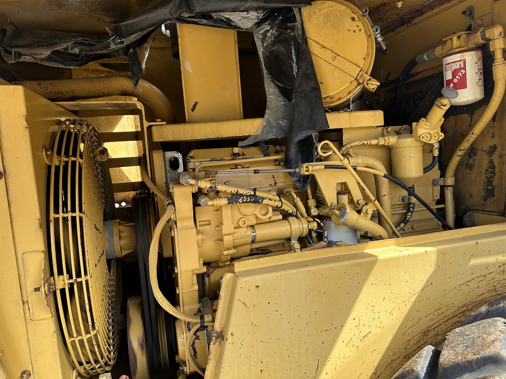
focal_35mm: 24
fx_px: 351
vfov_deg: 56.8
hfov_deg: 71.6
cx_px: 253
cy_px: 190
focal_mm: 6.86
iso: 80
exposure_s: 1/448
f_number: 1.78
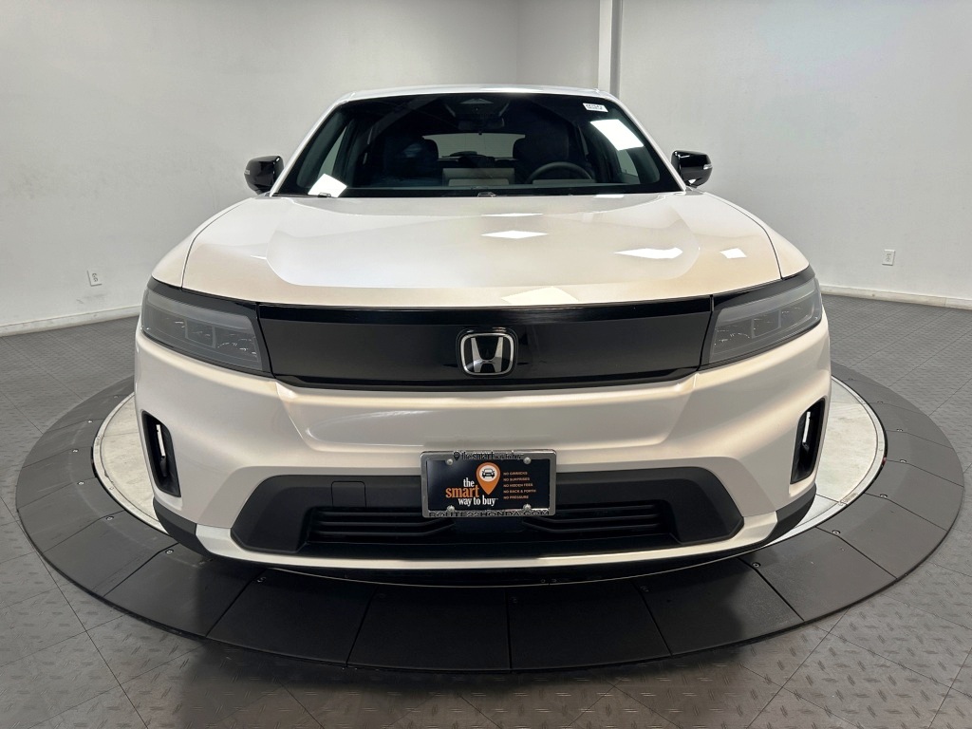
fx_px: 674
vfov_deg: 56.8
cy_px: 364
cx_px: 486
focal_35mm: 24
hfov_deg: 71.6
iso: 160
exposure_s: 1/60
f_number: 1.78
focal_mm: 6.86
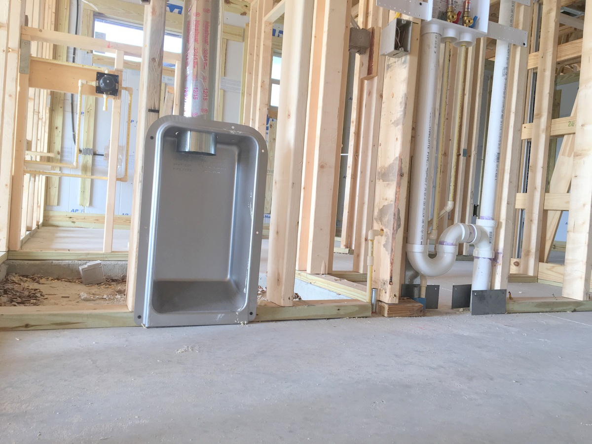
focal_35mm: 29
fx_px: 496
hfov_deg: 61.7
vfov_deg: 48.2
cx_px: 296
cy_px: 222
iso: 32
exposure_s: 1/60
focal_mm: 4.15
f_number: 2.2
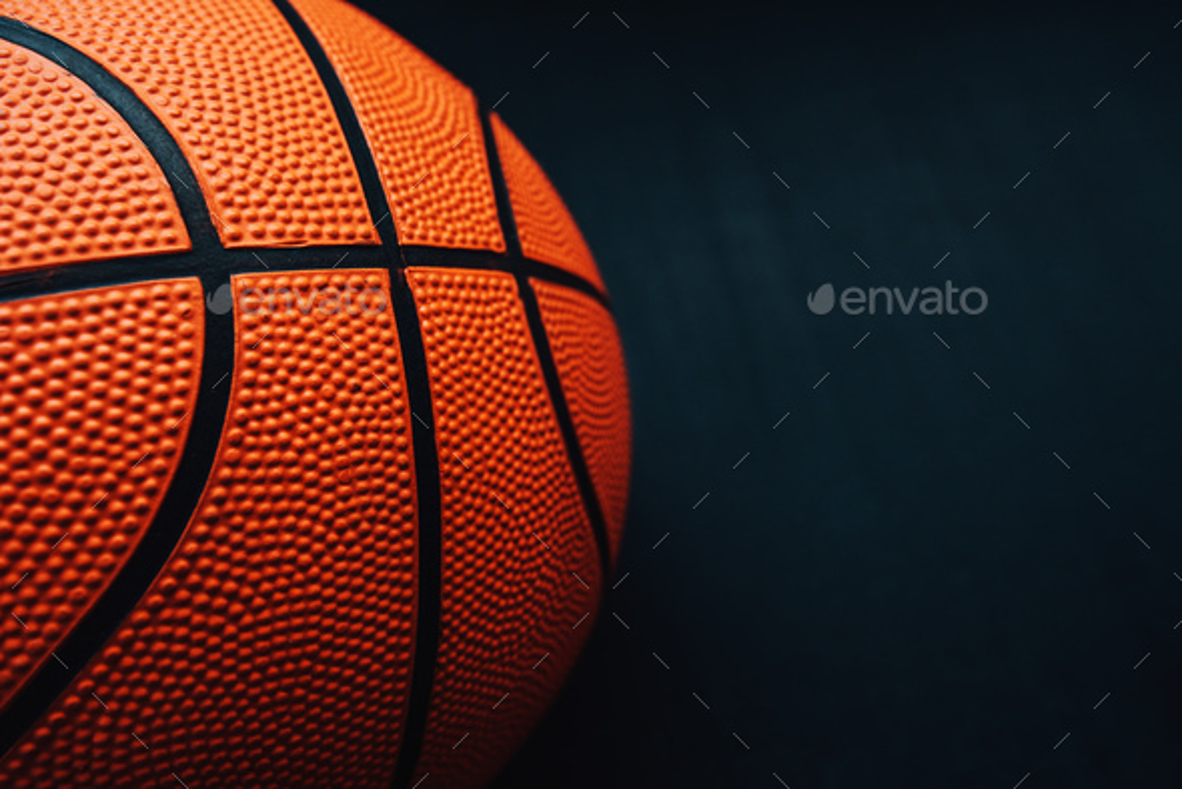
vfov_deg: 43.7
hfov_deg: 61.9
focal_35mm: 30
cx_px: 591
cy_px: 394
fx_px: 985
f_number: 6.3
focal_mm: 30
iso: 200
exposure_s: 1/100
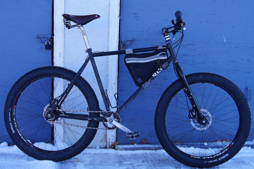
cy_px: 84
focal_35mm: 42
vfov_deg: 31.8
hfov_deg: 46.4
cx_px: 127
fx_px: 296
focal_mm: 28
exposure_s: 1/80
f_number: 7.1
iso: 100
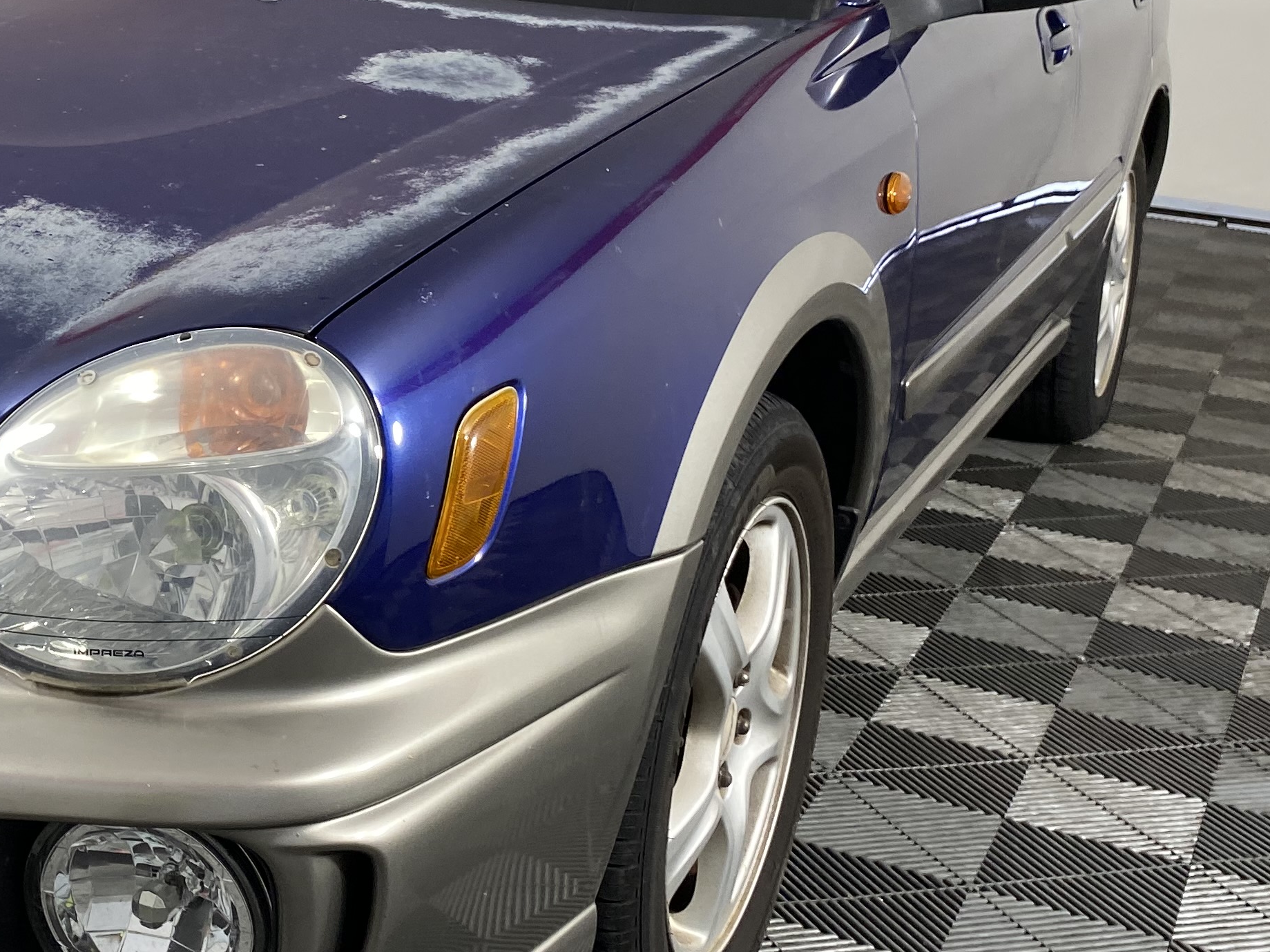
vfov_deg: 25.5
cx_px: 158
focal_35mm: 57
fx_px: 2091
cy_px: 296
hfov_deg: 32.3
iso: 50
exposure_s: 1/100
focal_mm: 4.25
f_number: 1.8
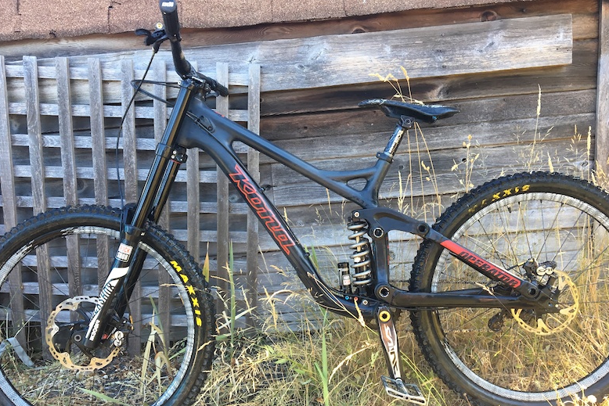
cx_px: 304
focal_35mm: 31
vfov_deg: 42.3
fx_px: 524
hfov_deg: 60.3
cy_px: 229
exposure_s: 1/40
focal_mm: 4.15
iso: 25
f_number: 2.2
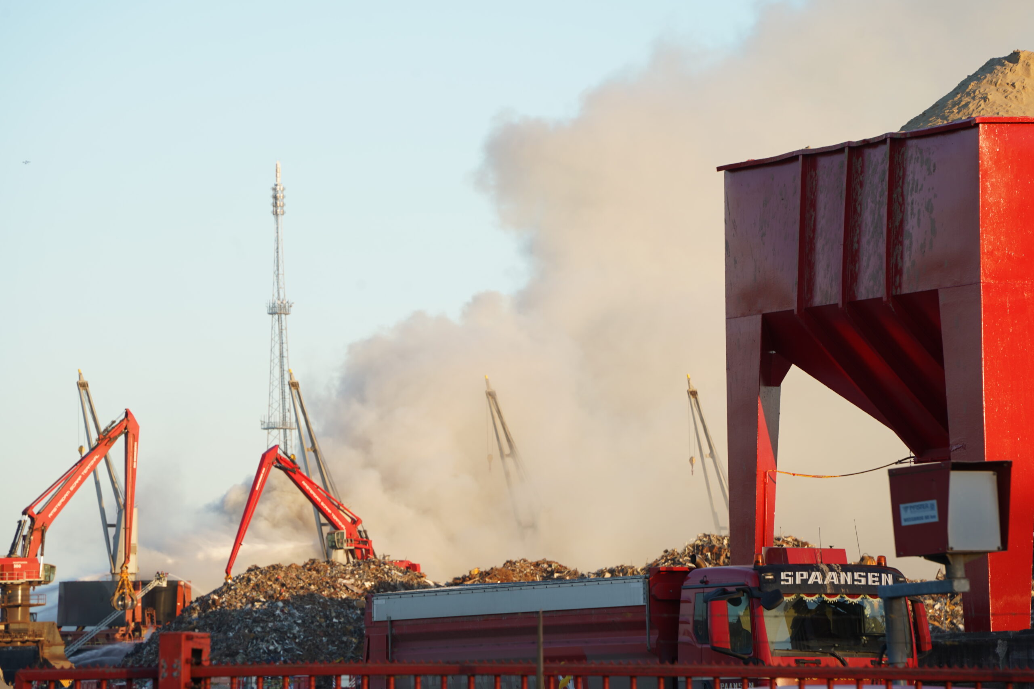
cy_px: 344
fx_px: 5744
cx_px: 517
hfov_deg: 10.3
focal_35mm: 200
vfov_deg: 6.9
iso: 100
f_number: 8
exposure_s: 1/50
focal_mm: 200
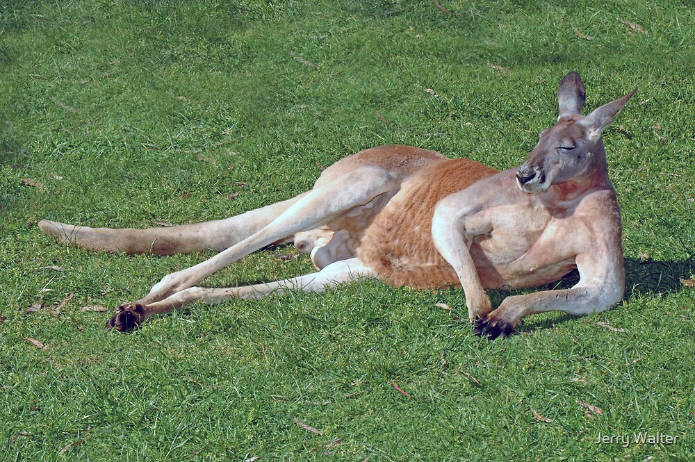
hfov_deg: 19.5
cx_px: 348
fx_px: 2025
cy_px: 231
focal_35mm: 105
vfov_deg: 13.0
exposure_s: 1/350
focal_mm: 70
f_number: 16
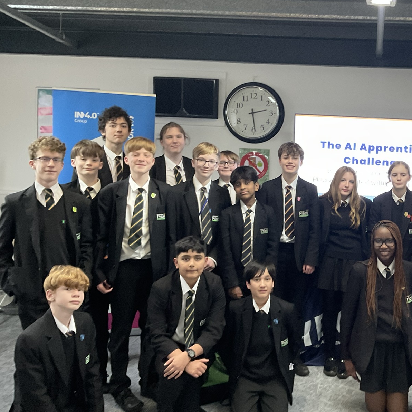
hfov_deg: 36.6
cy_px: 190
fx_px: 592
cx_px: 346
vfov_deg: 38.3
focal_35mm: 44
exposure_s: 1/33
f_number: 1.8
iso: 200
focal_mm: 3
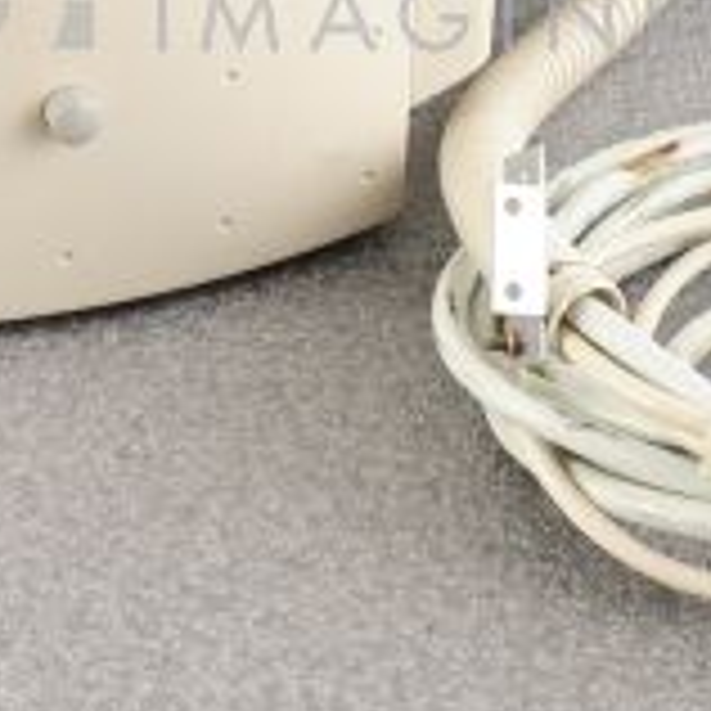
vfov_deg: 10.7
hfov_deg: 10.9
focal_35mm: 161
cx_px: 270
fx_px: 3741
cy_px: -56
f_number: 10
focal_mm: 50
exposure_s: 1/125
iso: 1600
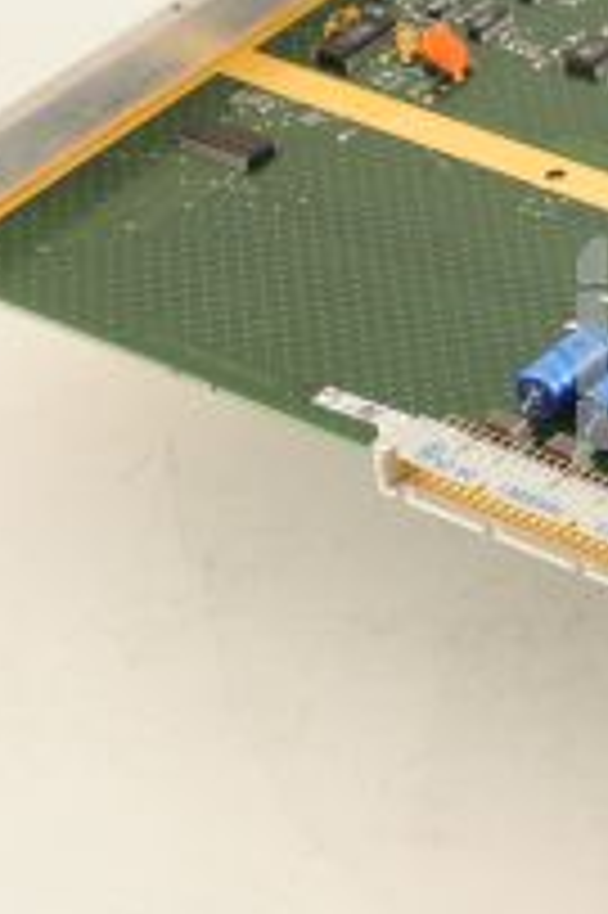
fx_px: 3755
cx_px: 1027
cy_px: 344
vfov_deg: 13.9
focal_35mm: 148
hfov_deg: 8.9
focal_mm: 50
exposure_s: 1/160
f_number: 13
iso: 1600
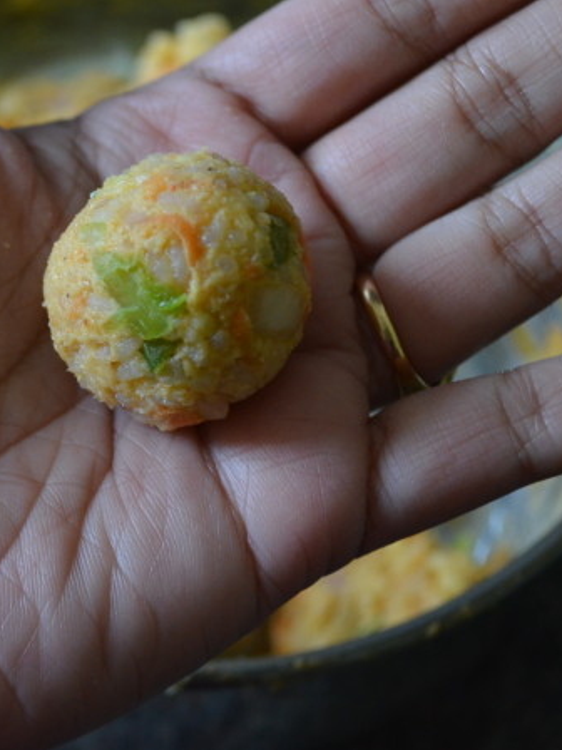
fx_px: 1818
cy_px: 357
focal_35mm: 84
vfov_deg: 23.3
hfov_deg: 17.3
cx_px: 64
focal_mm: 34
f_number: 5
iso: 1400
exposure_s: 1/30
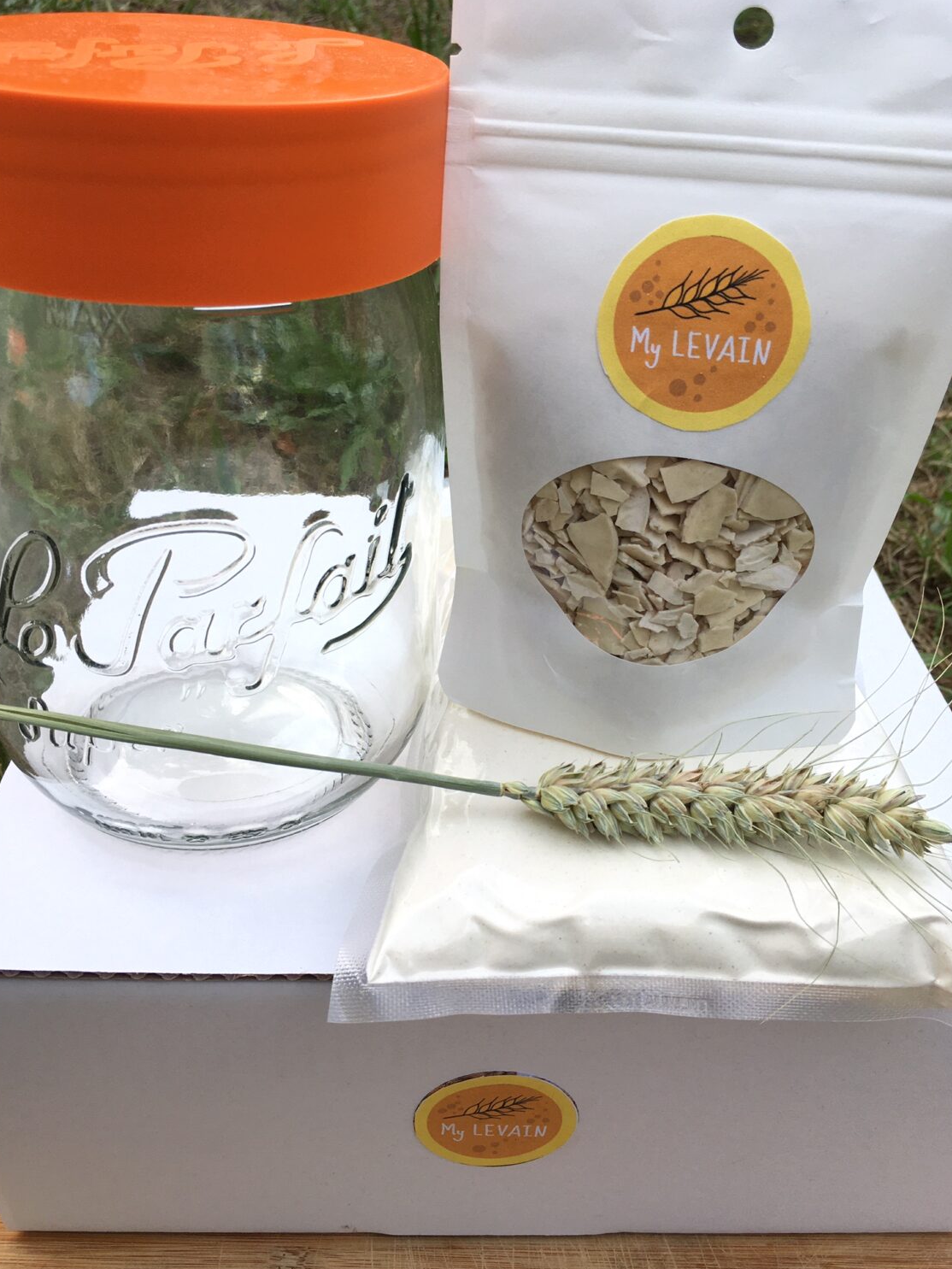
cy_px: 639
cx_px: 480
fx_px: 1100
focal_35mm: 30
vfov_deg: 60.0
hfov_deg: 46.8
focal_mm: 4.15
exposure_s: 1/232
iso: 25
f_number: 2.2
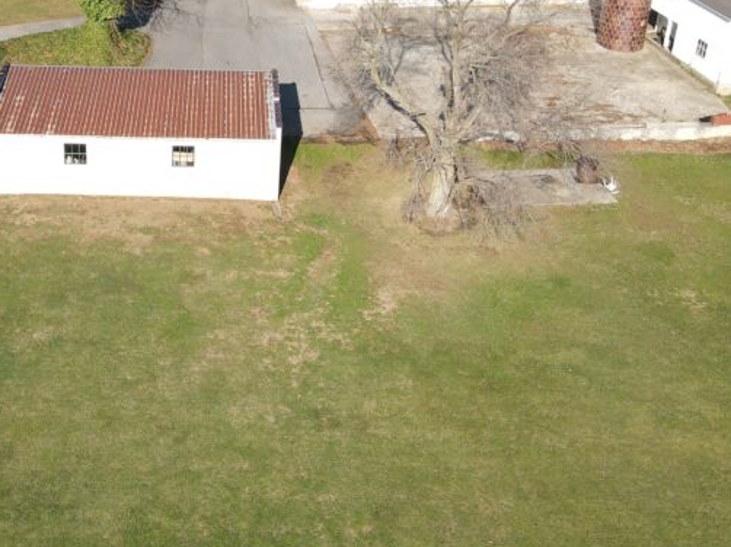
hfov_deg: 38.2
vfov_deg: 29.3
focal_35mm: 49
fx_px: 1034
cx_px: 213
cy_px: 154
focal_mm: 4.5
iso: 100
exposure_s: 1/400
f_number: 2.8
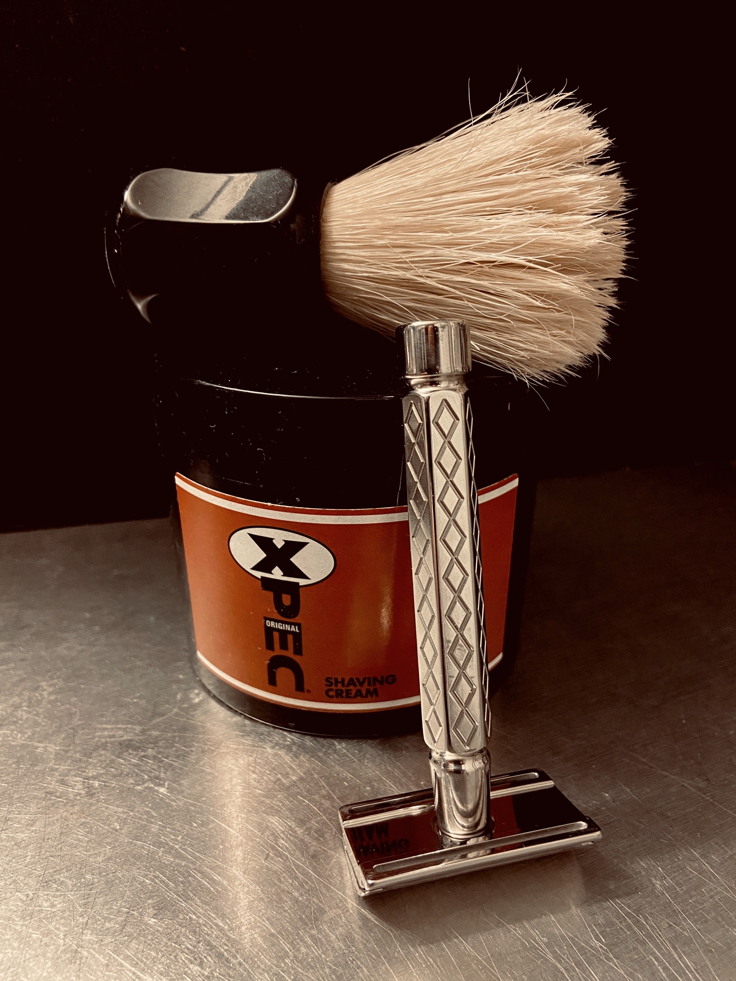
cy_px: 490
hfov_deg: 53.1
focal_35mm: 26
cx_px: 368
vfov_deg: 67.3
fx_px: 737
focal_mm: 4.25
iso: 500
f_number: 1.8
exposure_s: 1/25
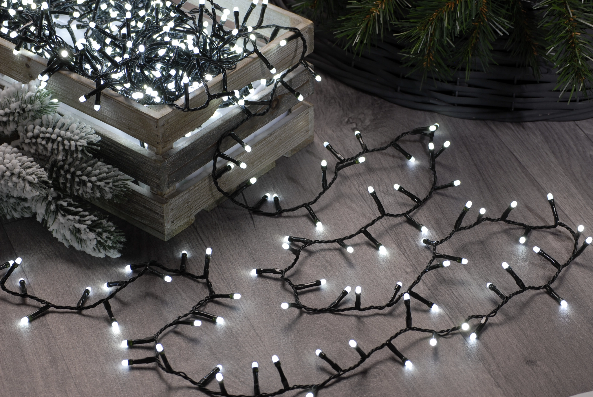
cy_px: 198
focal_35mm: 108
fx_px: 1781
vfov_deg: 12.7
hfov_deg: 18.9
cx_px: 296
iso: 100
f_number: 8
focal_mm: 72
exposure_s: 1/10
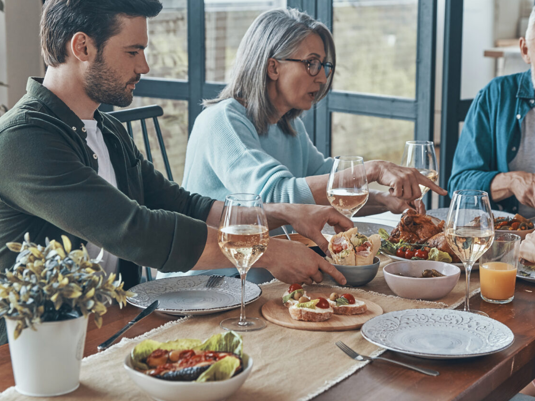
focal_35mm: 79
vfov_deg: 18.6
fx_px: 1221
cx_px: 296
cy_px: 171
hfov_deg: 24.7
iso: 640
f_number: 4
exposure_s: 1/160
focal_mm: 60
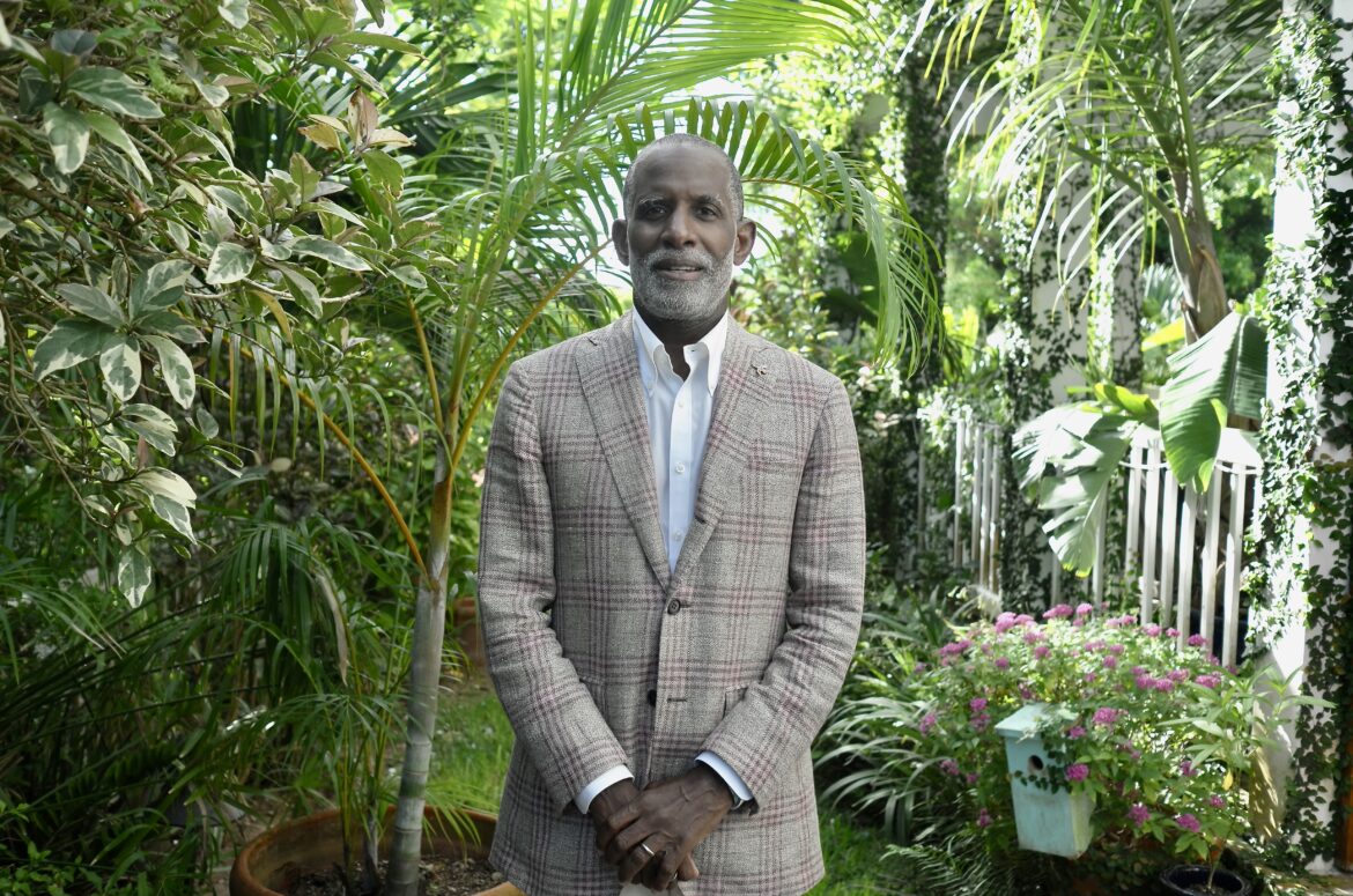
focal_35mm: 36
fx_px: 1350
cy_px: 448
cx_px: 676
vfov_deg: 36.7
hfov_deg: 53.2
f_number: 3.5
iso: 100
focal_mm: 24
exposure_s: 1/160
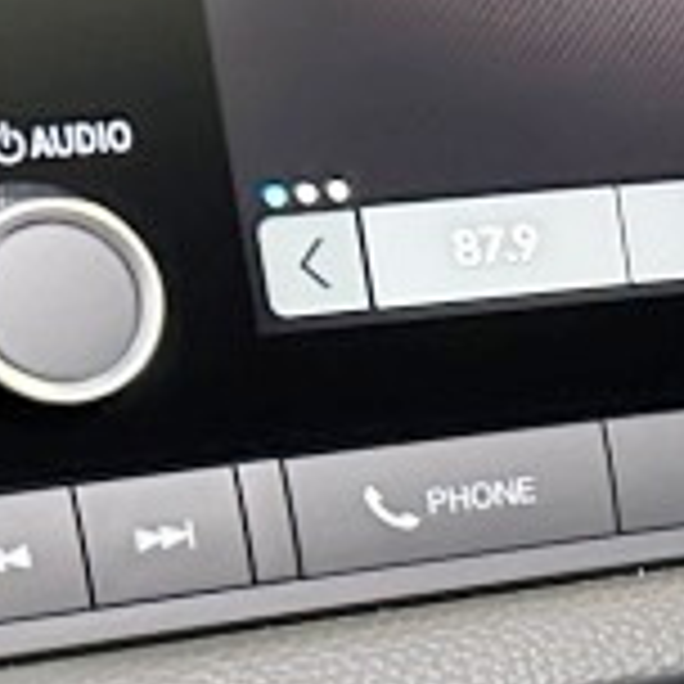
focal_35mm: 143
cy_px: 1035
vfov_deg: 11.7
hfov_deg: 10.8
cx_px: 1526
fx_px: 3197
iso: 800
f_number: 1.78
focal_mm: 6.86
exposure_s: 1/40
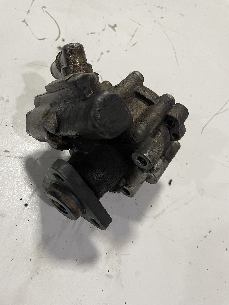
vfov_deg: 67.3
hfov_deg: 53.1
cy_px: 152
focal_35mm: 26
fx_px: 229
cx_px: 114
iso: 125
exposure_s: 1/60
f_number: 1.6
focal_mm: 4.2
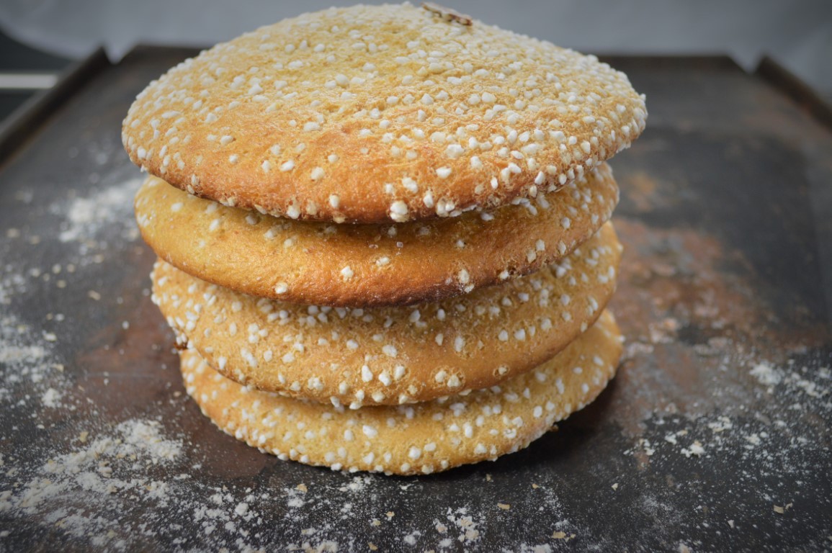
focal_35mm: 36
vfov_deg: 36.8
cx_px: 416
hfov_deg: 53.2
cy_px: 276
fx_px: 831
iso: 400
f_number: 4
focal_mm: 24
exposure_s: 1/40
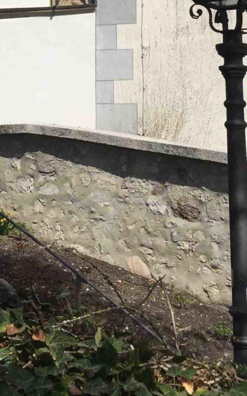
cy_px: -37
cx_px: 12
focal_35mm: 82
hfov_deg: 15.7
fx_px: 883
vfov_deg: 23.7
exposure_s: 1/3968
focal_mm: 4.15
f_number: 2.2
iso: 32
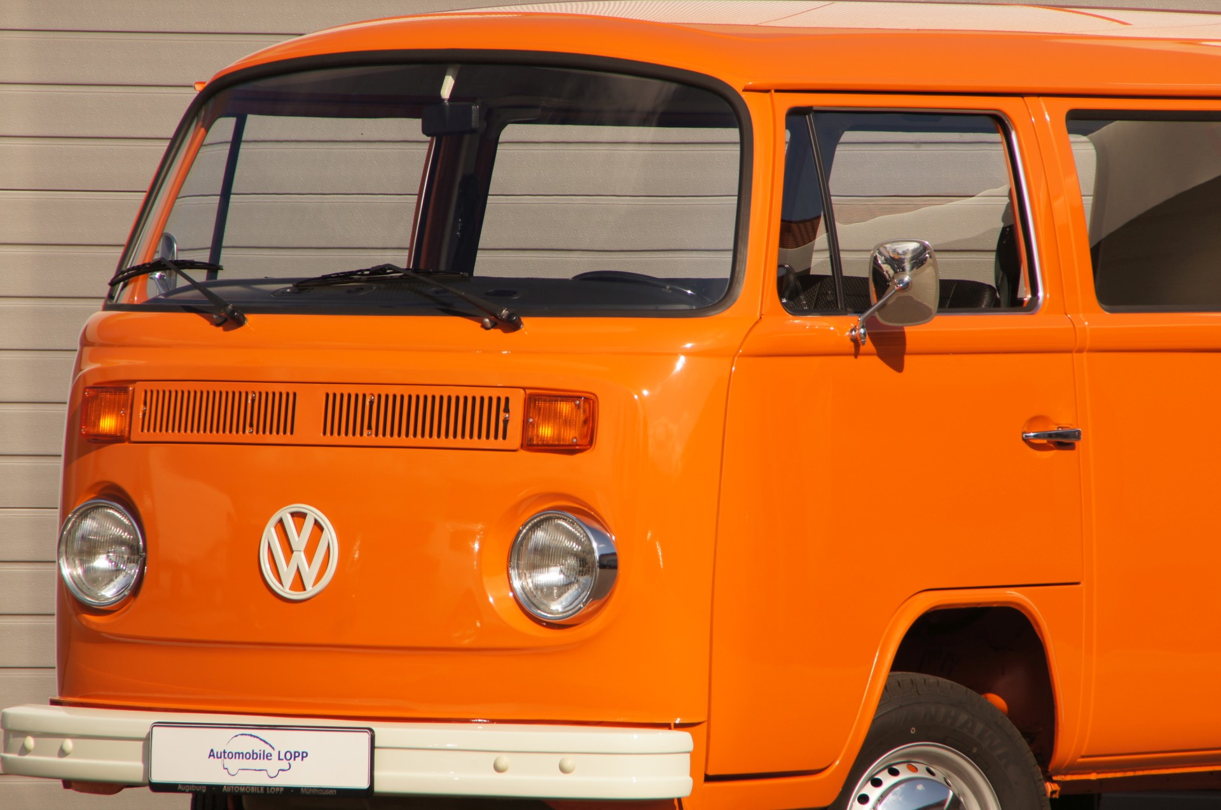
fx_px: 10160
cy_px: 405
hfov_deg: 6.9
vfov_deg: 4.6
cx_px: 610
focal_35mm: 300
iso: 100
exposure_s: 1/320
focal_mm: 200
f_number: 10
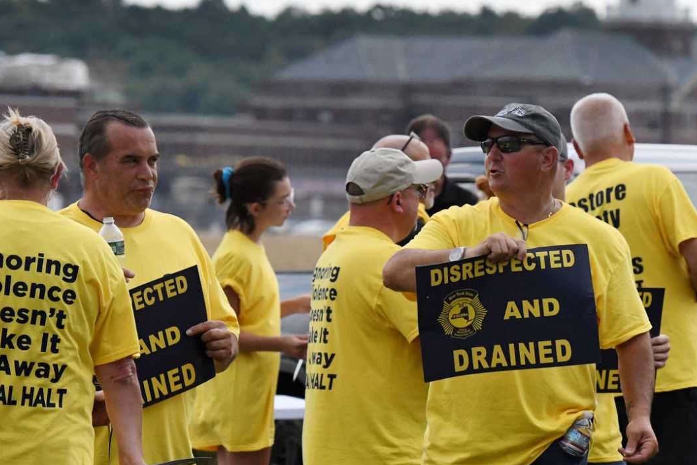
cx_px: 483
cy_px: 166
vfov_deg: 2.9
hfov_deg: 4.4
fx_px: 9020
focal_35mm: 466
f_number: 5.6
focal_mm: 160
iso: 2500
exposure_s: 1/8000
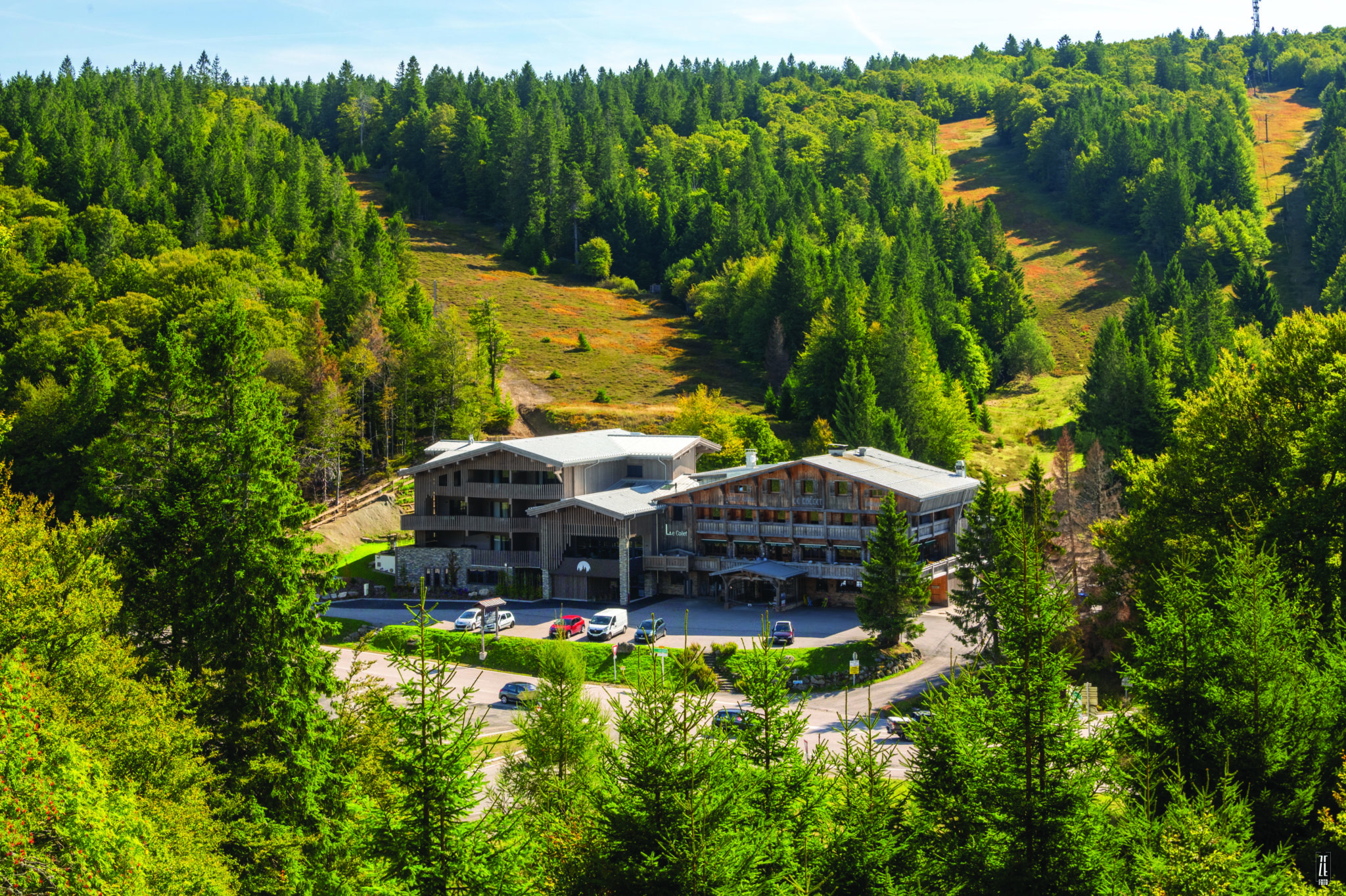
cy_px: 448
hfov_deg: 41.1
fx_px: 1794
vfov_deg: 28.0
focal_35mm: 48
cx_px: 673
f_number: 16
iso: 640
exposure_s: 1/160
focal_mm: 48
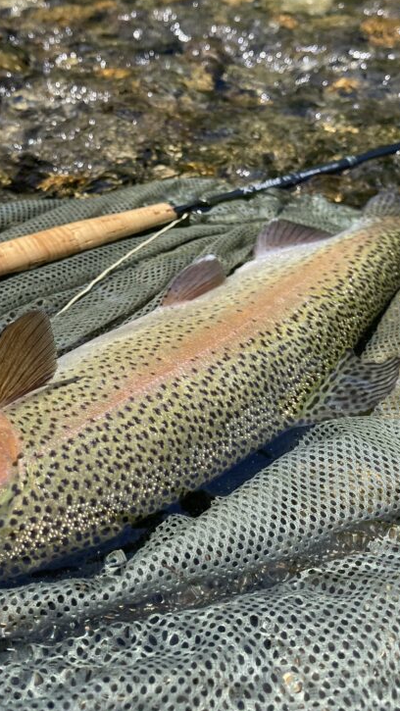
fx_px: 754
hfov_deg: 29.4
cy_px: 348
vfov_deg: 50.5
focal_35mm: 40
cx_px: 117
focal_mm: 5.1
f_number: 1.6
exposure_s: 1/1370
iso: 32
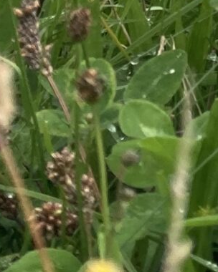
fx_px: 1484
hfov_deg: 7.1
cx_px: 736
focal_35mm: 184
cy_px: -337
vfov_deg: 9.5
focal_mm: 3.99
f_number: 1.8
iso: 20
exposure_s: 1/867
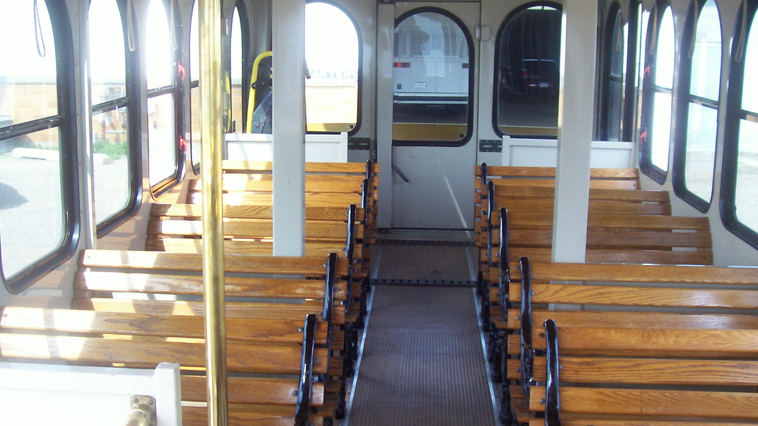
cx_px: 373
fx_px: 945
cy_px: 205
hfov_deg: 43.7
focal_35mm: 47
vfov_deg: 25.4
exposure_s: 1/76.7
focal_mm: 5.6
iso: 80
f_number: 2.7
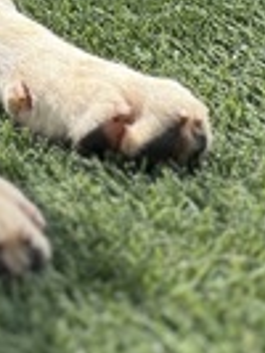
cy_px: -281
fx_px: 3312
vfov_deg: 6.0
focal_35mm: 325
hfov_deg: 4.5
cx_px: -215
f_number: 2.8
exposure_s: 1/270
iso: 25
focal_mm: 9
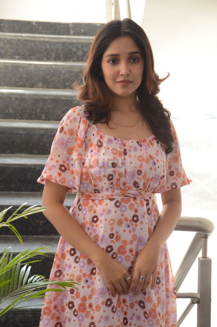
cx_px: 108
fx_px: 899
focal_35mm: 99
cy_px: 164
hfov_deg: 13.8
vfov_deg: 20.6
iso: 1000
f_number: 5.6
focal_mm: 66
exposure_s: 1/125
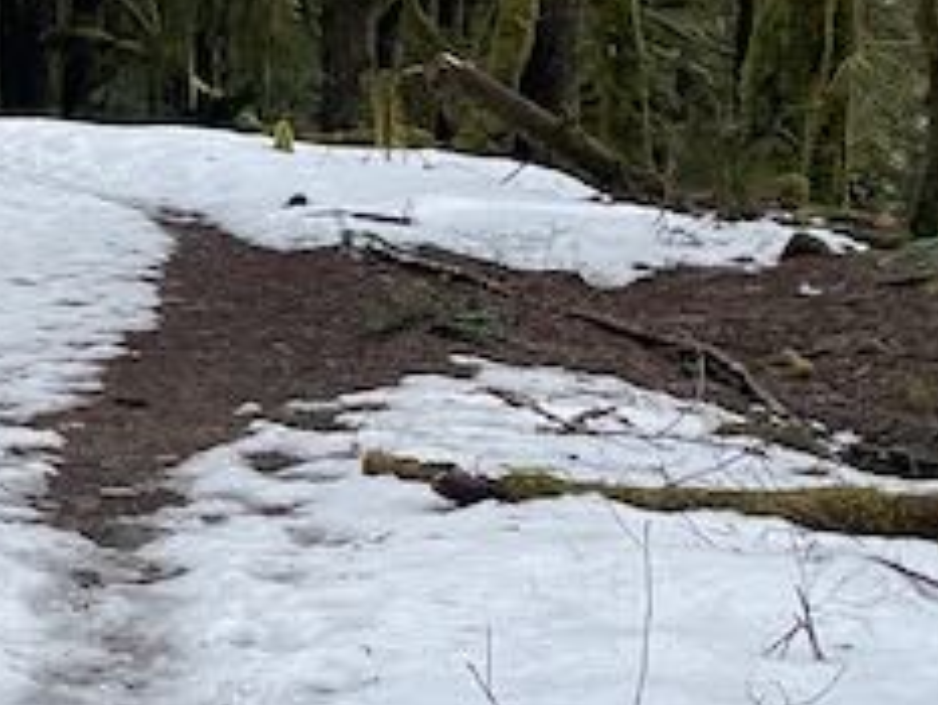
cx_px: -28
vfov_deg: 10.4
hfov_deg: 13.6
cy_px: 423
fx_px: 3877
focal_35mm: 143
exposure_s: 1/1043
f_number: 1.6
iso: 50
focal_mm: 4.2
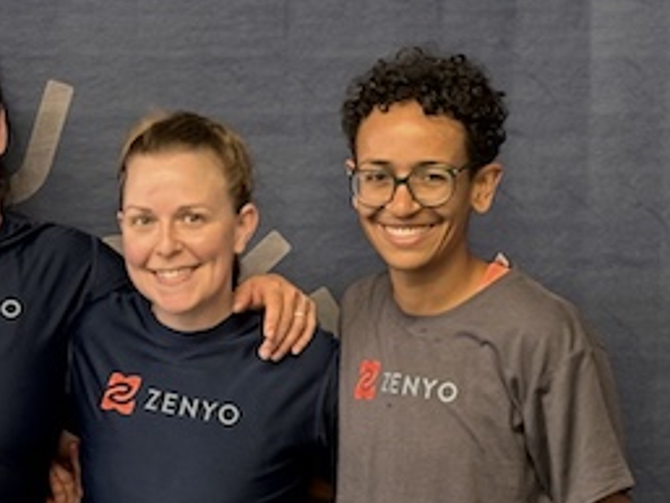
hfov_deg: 11.3
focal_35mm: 175
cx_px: 219
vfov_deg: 8.4
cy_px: 654
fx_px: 3389
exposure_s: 1/40
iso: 160
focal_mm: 5.96
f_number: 1.6
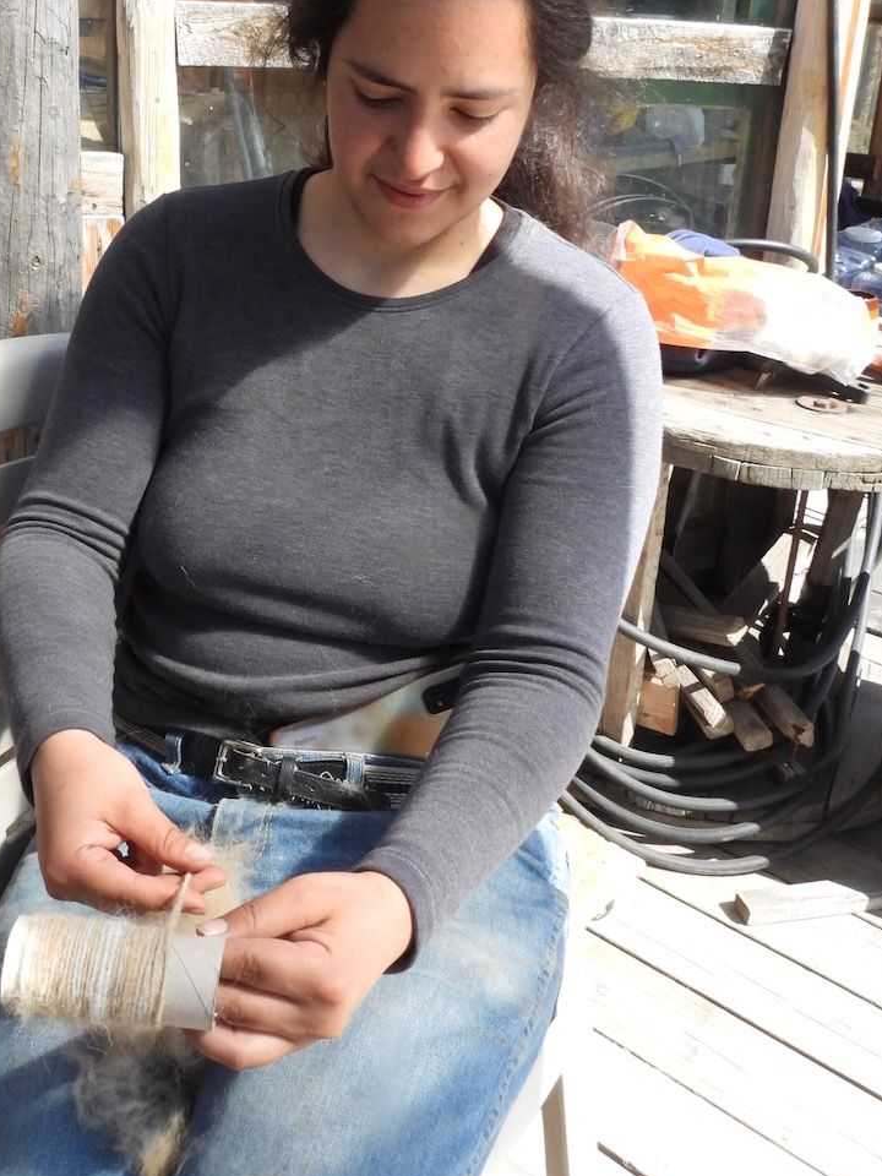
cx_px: 342
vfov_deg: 46.3
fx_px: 1359
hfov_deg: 35.8
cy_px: 429
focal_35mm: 40
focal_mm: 5.4
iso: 450
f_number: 5.6
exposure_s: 1/640
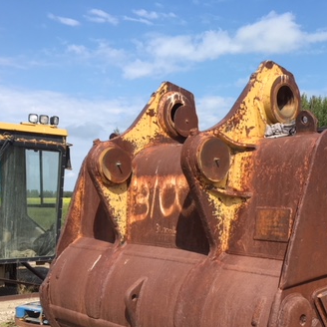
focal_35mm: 50
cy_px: 237
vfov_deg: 33.5
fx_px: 534
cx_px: 236
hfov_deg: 33.5
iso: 25
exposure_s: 1/1282
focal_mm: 4.15
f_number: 2.2
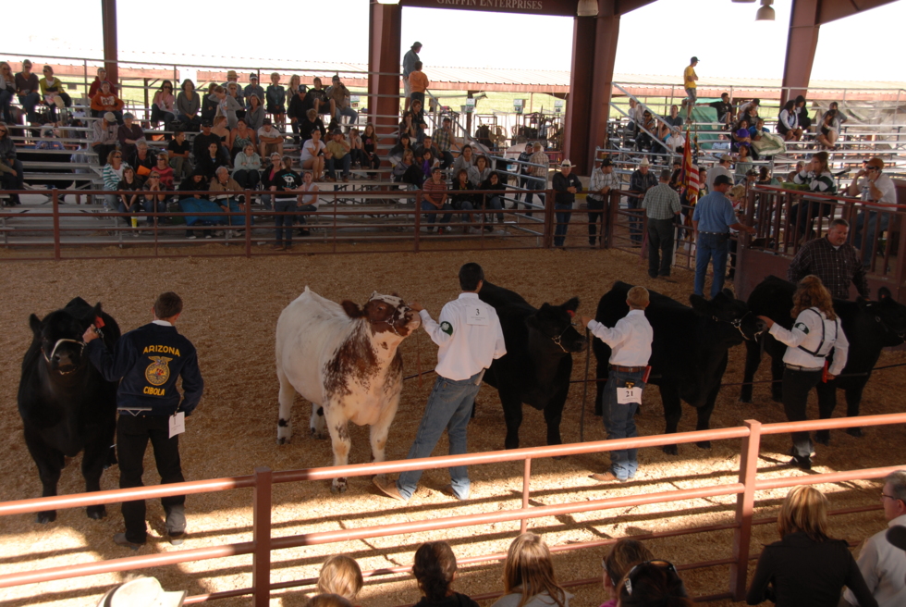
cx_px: 453
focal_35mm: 46
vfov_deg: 29.0
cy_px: 304
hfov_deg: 42.3
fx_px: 1172
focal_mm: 31
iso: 200
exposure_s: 1/160
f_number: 6.3
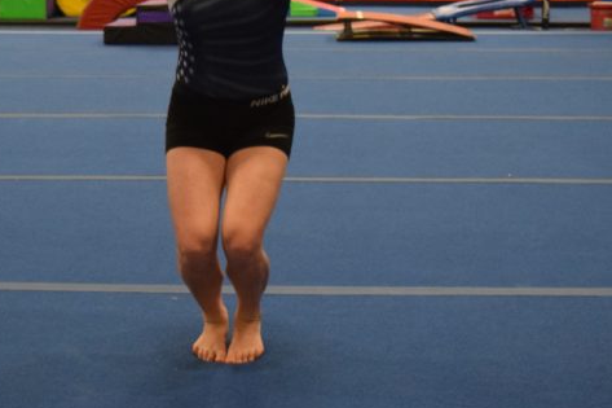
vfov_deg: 15.6
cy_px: 93
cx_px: 242
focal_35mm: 87
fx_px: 1478
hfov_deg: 23.3
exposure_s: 1/160
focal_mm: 28
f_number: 4.2
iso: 3200
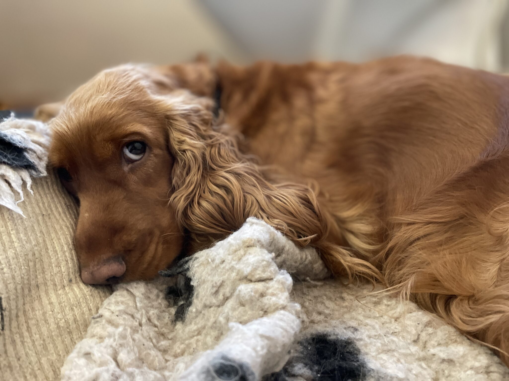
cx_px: 254
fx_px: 382
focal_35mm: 26
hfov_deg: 67.3
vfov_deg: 53.1
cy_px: 190
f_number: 1.6
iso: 500
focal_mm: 4.2
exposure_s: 1/33
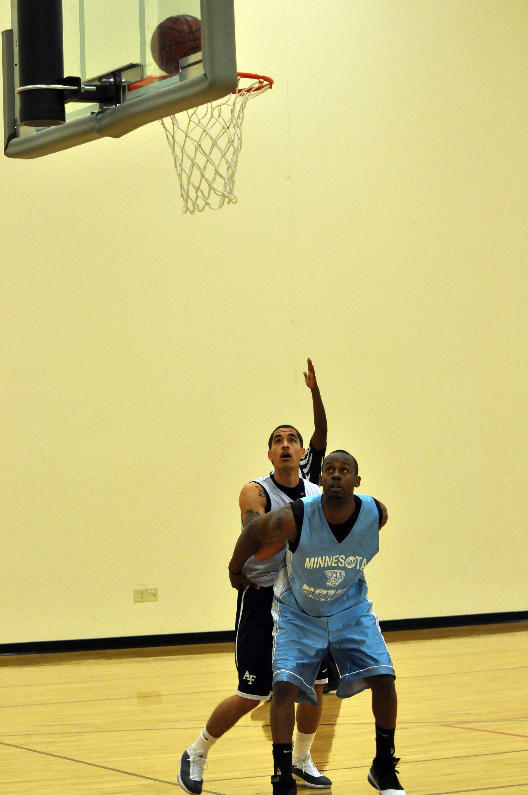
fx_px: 2316
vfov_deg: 19.5
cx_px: 264
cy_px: 398
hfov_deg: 13.0
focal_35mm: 105
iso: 1250
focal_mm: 70
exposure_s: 1/320
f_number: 4.5
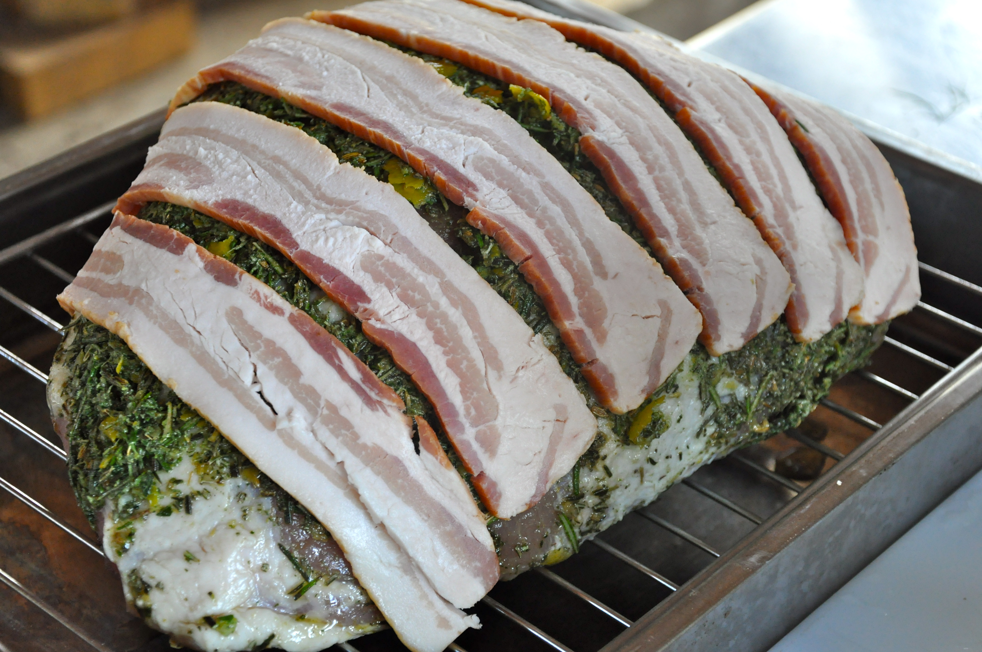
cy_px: 326
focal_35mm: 78
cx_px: 491
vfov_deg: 17.4
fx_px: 2125
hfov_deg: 26.0
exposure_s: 1/60
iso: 900
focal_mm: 52
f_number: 5
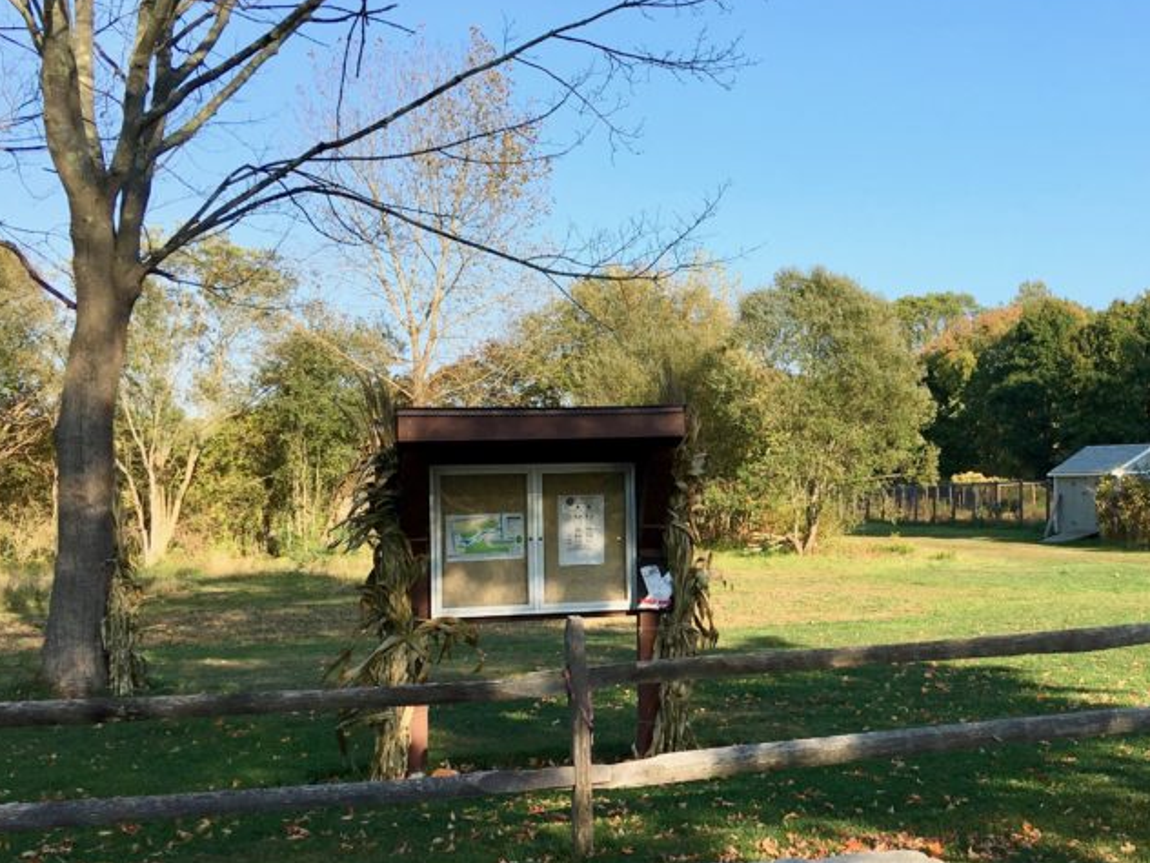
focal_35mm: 47
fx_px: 1561
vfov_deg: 30.9
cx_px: 921
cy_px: 475
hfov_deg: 38.9
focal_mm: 4.15
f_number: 2.2
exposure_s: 1/938
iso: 25
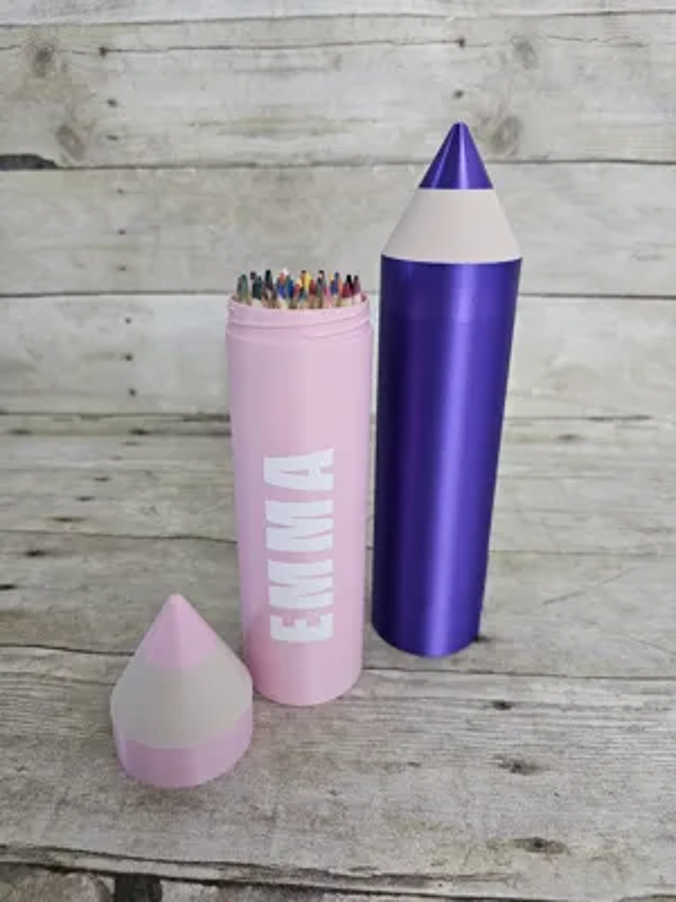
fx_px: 599
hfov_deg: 58.9
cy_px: 451
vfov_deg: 73.9
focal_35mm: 23
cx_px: 338
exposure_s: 1/170
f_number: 1.7
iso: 800
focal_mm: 6.3
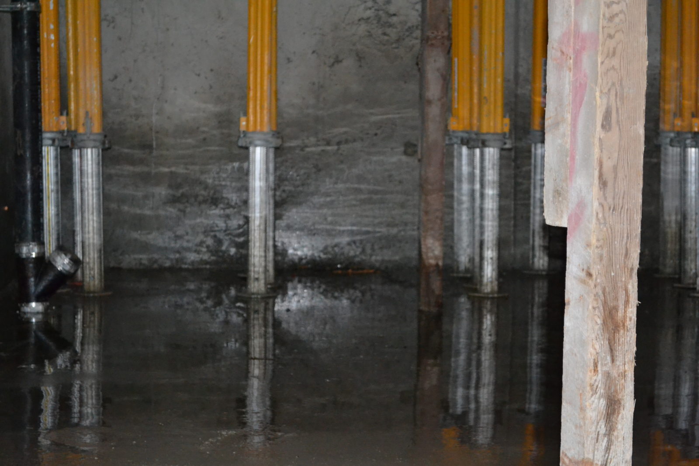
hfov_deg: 24.6
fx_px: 1602
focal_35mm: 82
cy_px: 233
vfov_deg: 16.6
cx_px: 350
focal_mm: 55
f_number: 5.6
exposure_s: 1/60
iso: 3200
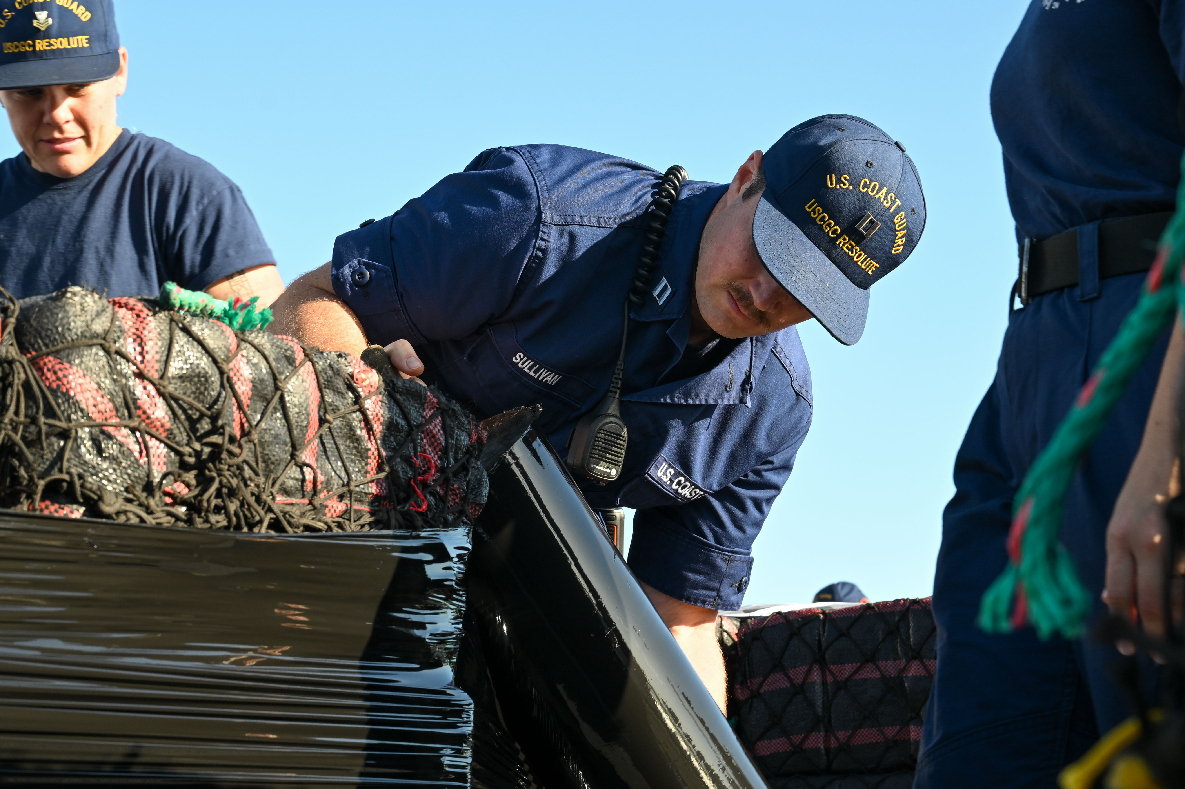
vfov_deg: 19.4
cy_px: 394
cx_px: 592
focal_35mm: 70
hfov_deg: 28.9
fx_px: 2303
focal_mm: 47
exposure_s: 1/200
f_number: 8
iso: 200
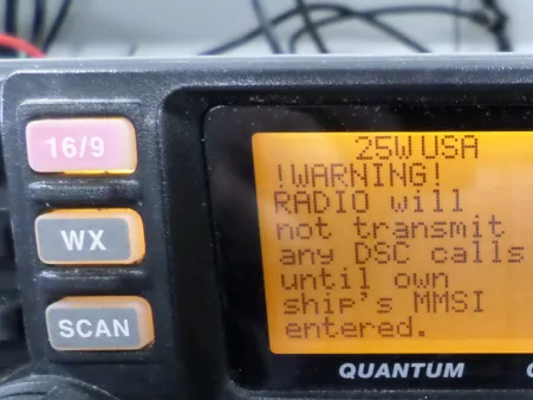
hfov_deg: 35.8
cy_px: 351
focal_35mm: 50
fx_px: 770
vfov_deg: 28.1
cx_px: 485
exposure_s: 1/20
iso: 400
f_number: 2.5
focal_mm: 4.5
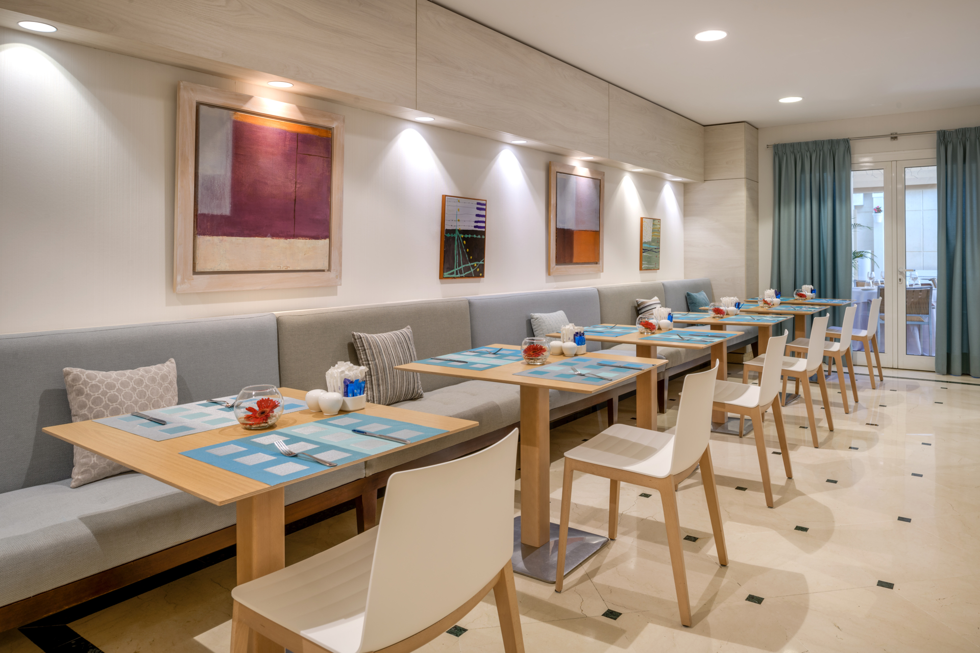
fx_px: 653
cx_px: 490
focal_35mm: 24
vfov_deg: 53.1
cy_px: 326
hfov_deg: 73.7
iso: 64
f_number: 11
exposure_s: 1
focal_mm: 24
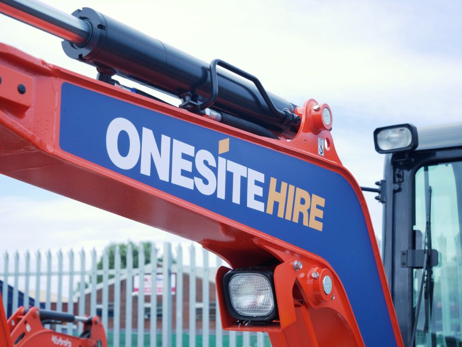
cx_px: 231
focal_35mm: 60
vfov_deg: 24.4
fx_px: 801
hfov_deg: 32.2
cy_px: 174
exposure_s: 1/500
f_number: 4.9
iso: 200
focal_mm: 30
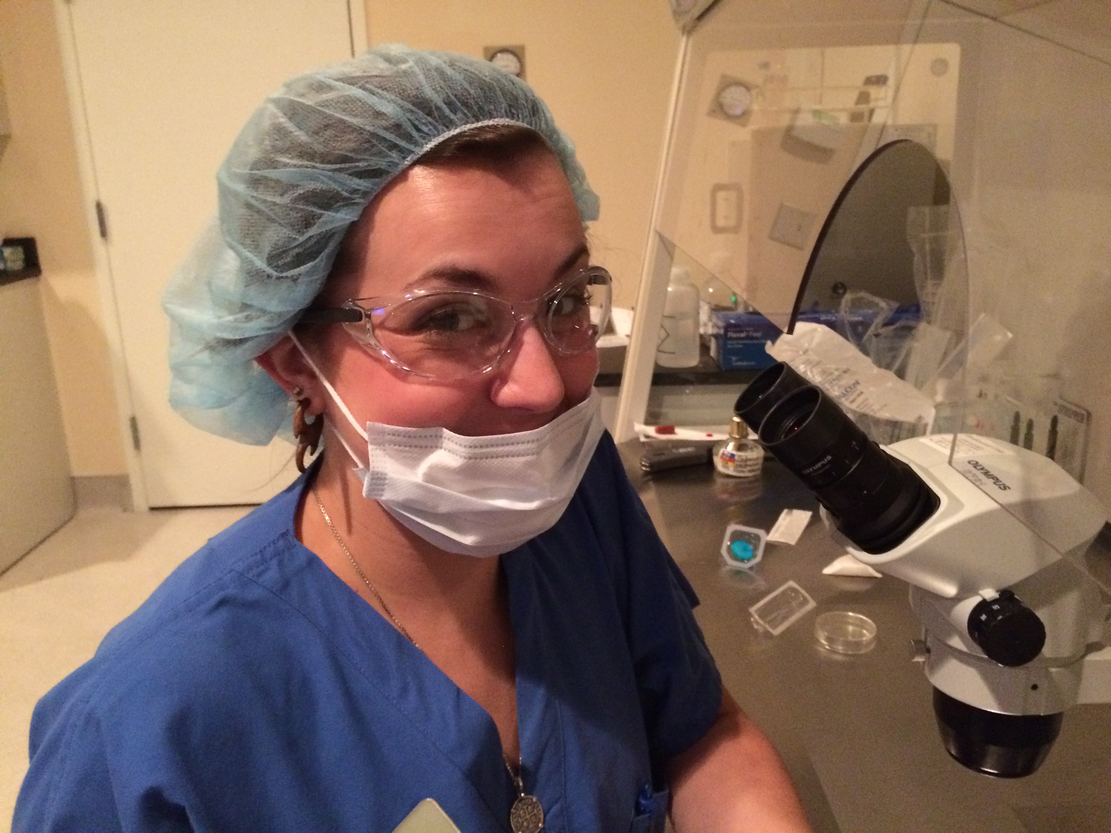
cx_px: 556
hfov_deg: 61.7
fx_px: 931
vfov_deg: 48.2
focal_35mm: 29
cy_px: 416
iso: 500
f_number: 2.2
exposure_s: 1/15
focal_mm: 4.15
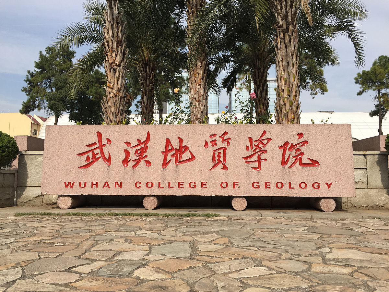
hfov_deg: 61.7
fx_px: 326
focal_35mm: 29
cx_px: 194
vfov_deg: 48.2
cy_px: 146
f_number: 2.2
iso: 32
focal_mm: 4.15
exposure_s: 1/1721
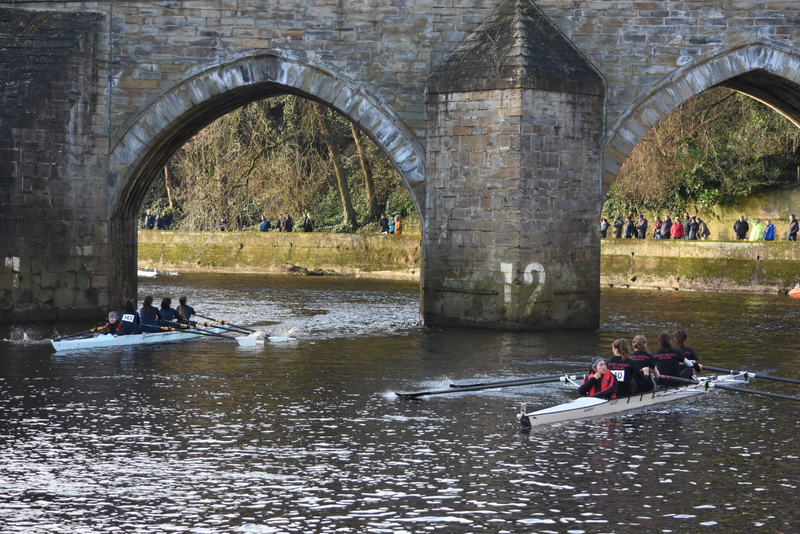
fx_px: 2667
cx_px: 400
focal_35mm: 120
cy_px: 267
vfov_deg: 11.4
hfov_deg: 17.1
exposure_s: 1/400
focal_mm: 80
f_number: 5
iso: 800
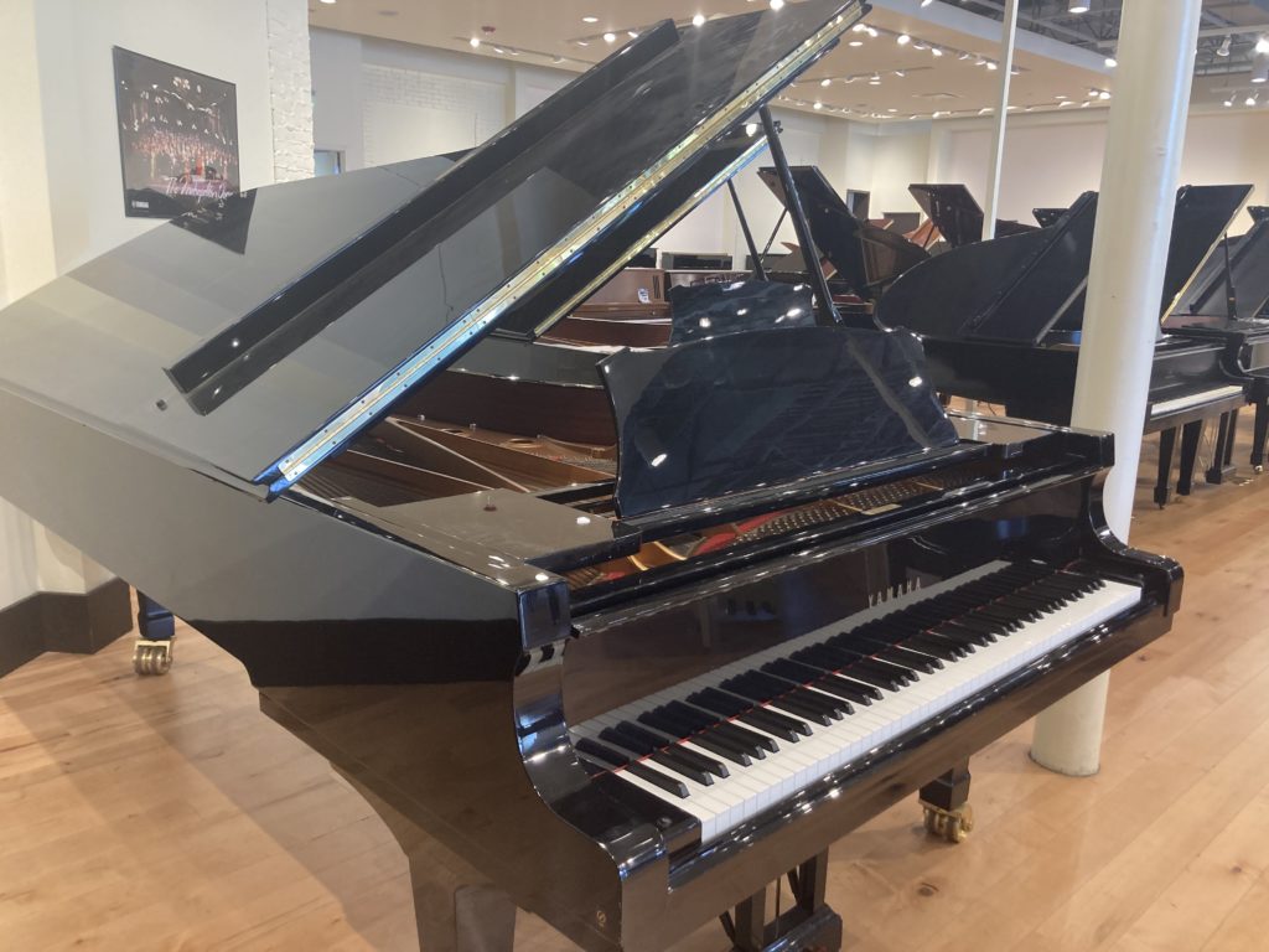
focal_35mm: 28
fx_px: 1026
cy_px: 476
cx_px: 634
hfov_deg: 63.4
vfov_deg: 49.7
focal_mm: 3.99
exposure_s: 1/60
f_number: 1.8
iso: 125
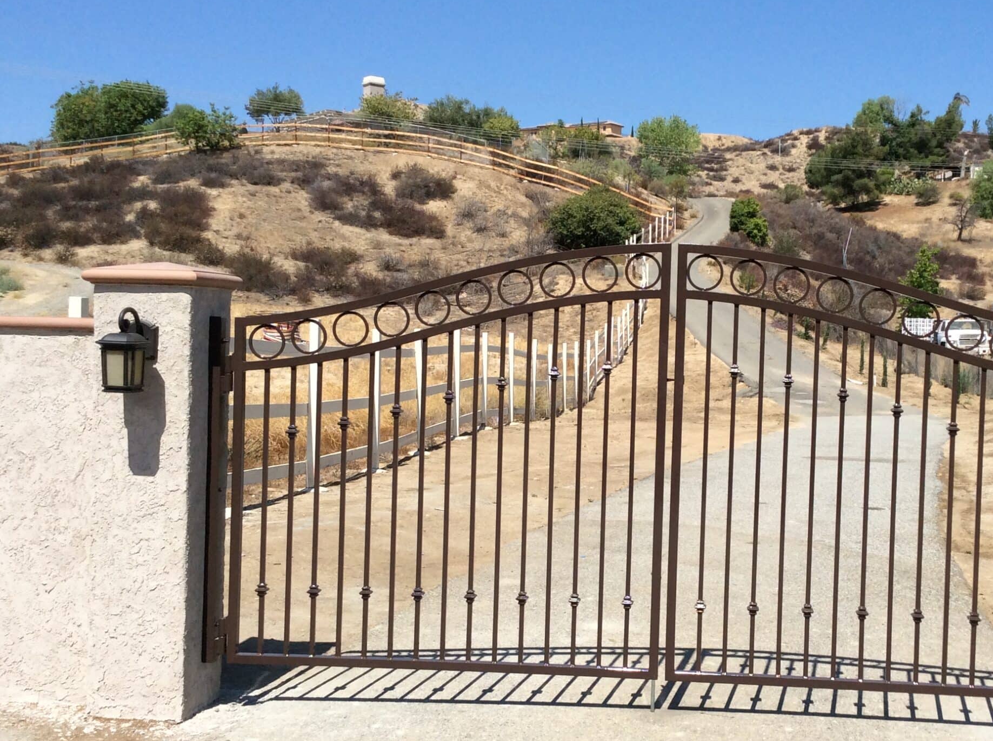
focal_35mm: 46
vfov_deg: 31.4
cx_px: 631
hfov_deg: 41.0
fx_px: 1318
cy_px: 380
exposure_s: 1/1972
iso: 32
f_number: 2.4
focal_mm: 3.3
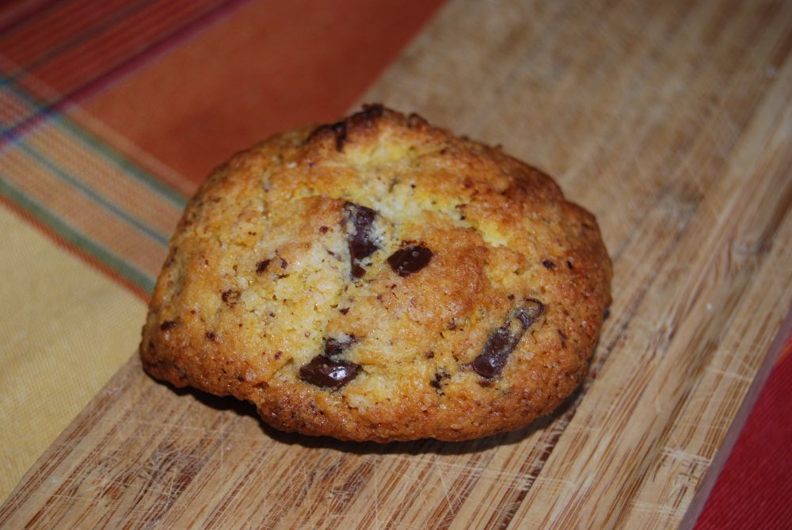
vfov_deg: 17.5
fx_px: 1718
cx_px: 396
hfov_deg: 26.0
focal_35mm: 78
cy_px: 265
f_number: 5.6
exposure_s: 1/60
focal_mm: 52
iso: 200
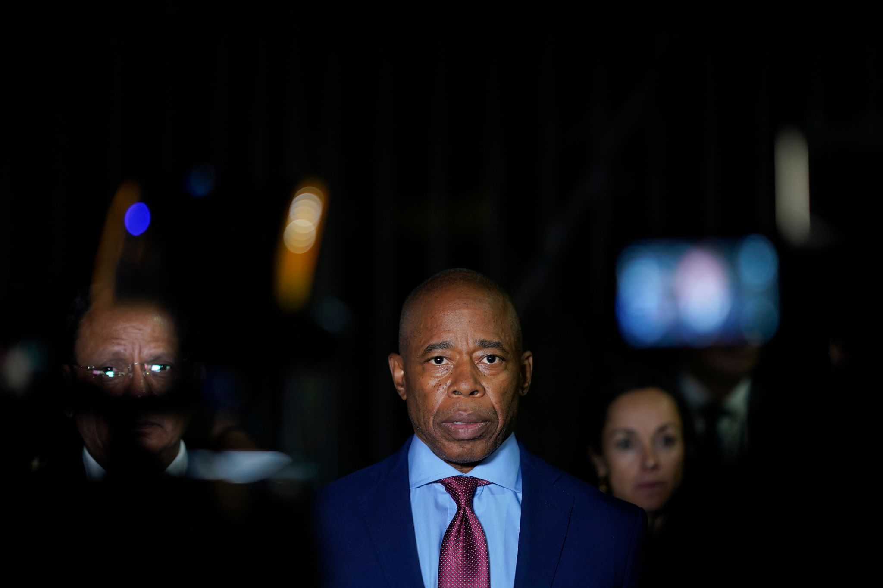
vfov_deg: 16.1
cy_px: 294
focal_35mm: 85
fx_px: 2085
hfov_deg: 23.9
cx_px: 442
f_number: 1.4
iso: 1250
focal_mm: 85
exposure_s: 1/320
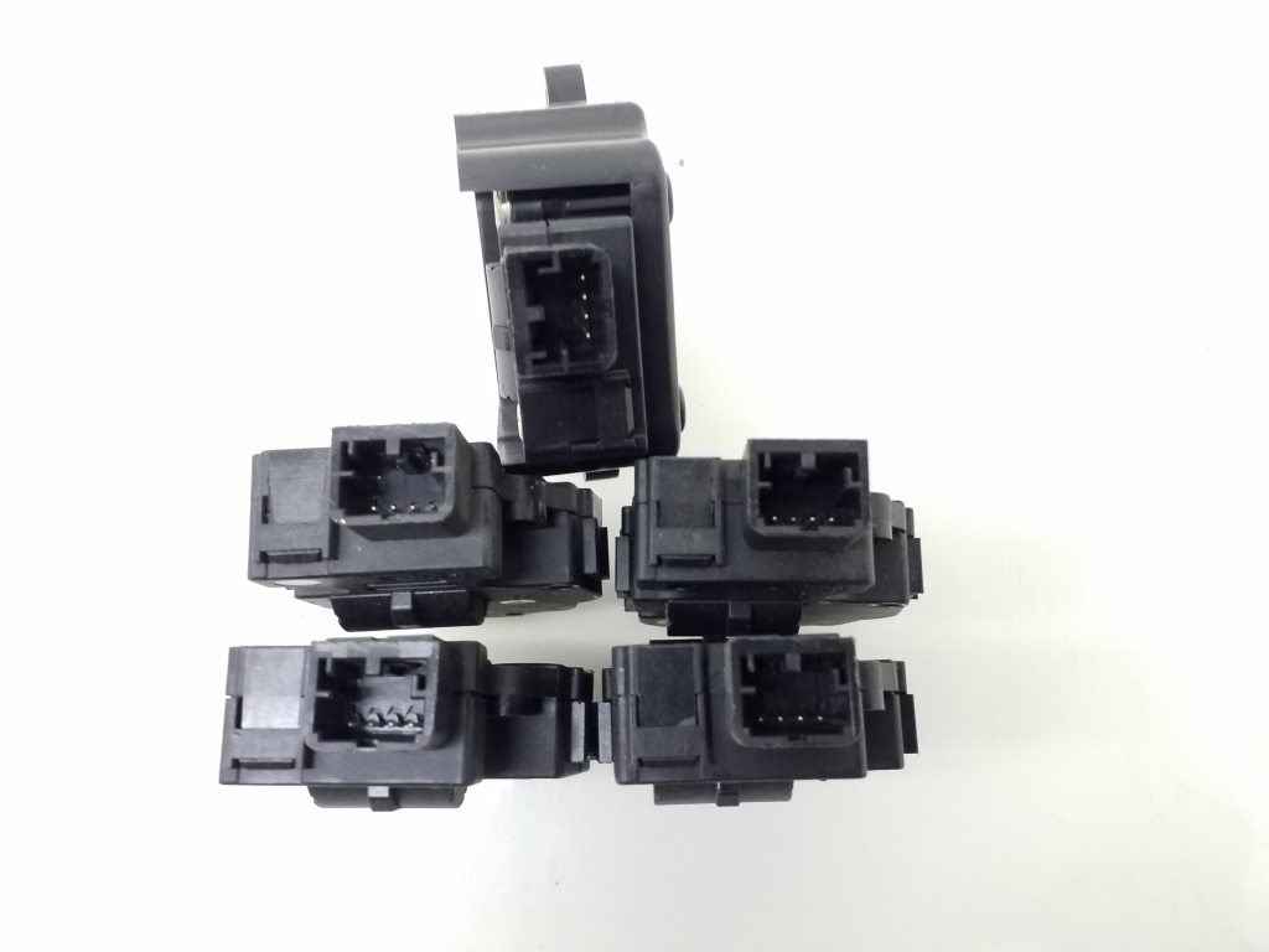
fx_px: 990
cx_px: 634
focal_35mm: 27
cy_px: 476
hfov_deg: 65.3
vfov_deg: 51.4
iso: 250
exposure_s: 1/25
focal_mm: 3.6
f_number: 1.9
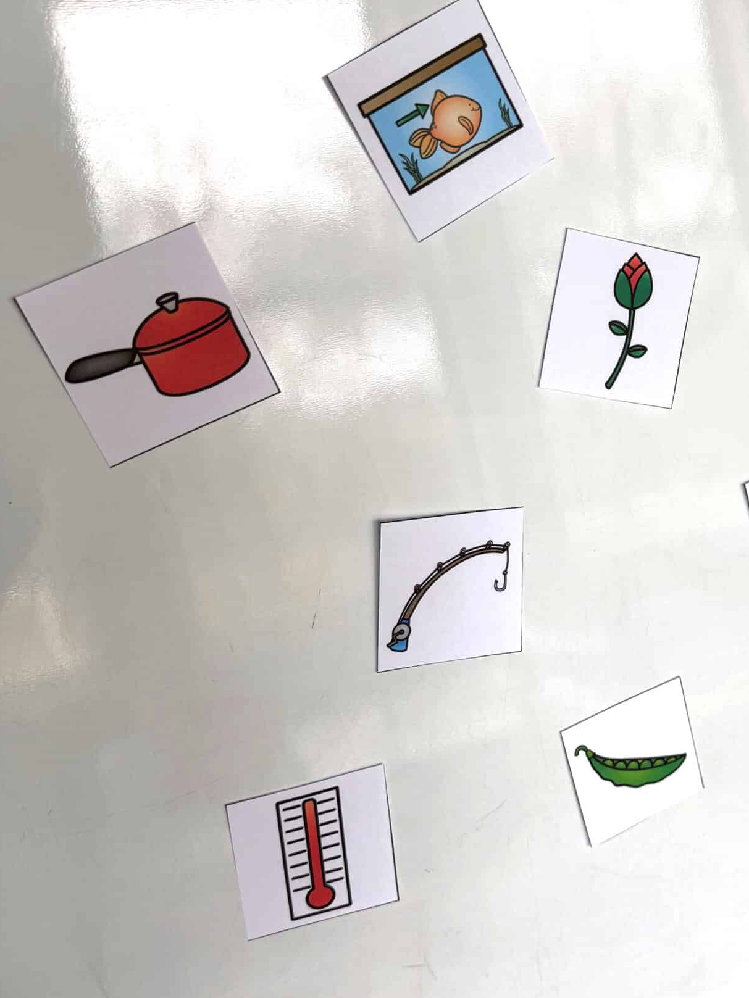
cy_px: 507
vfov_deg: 49.0
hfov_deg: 36.5
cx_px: 590
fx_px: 1096
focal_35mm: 38
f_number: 1.78
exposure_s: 1/178
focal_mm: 6.76
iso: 64
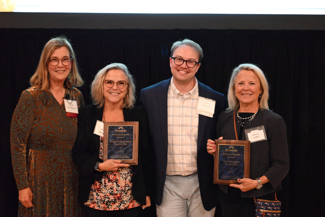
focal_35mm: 60
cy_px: 110
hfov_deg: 33.4
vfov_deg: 22.6
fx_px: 542
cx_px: 163
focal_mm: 56
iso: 10000
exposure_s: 1/60
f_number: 4
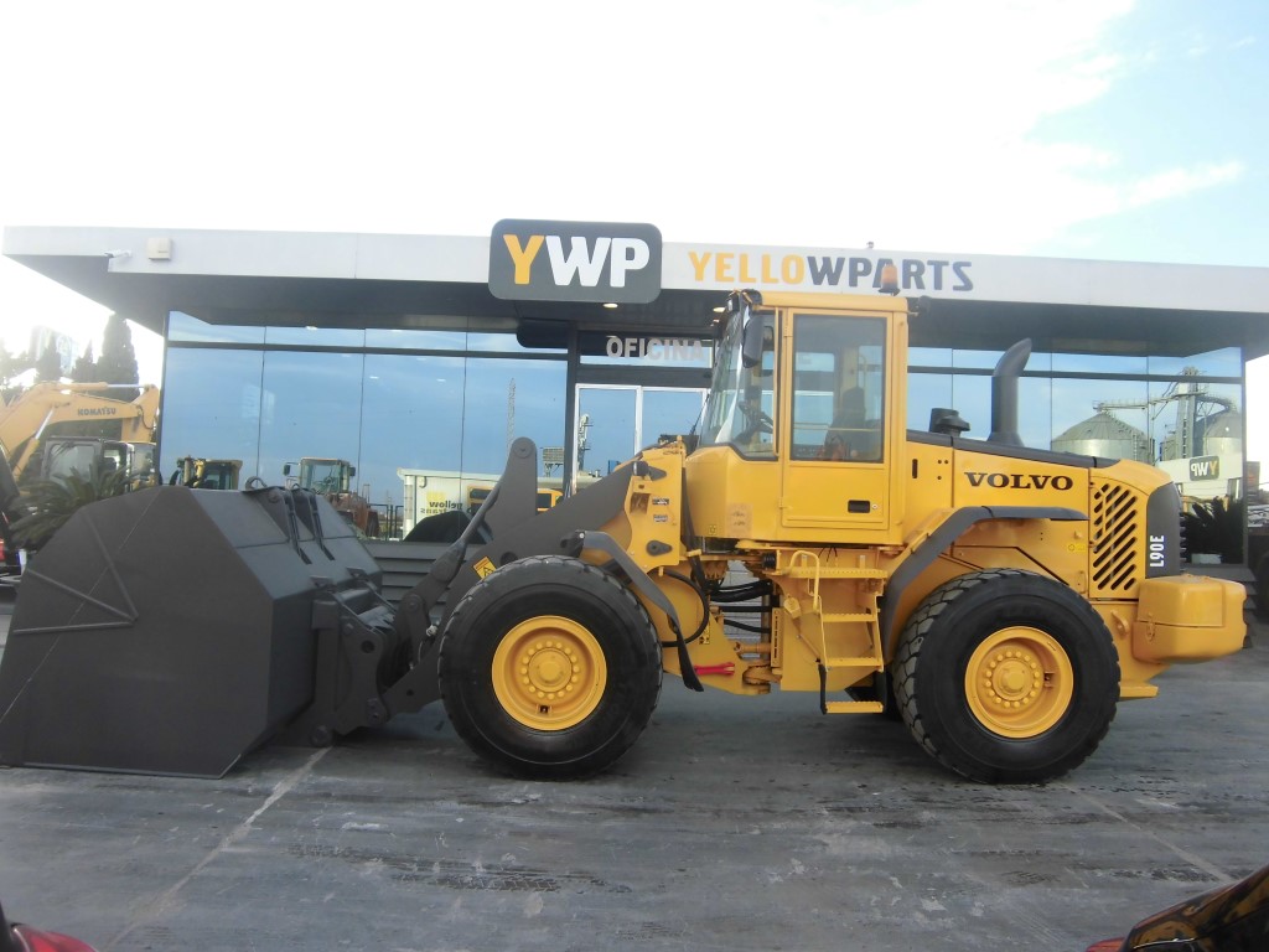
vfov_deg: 53.1
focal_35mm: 26
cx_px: 634
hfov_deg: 67.3
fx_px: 953
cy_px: 476
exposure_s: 1/125
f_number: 2.8
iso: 100
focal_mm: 4.7
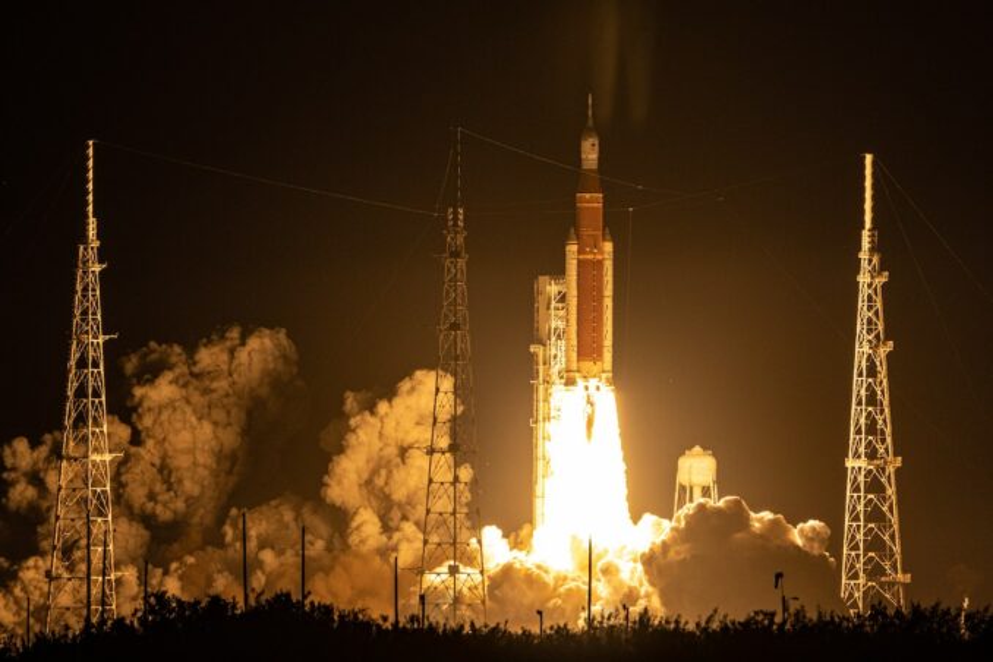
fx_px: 13791
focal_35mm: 500
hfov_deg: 4.1
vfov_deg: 2.7
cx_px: 496
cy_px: 331
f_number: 6.3
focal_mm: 500
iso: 640
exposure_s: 1/1600
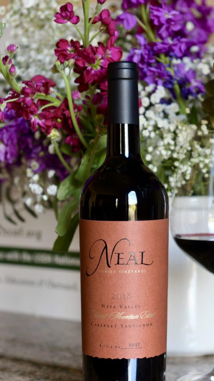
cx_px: 143
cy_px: 199
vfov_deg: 24.5
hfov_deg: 13.9
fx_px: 878
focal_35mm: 87
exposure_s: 1/30
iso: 500
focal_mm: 70
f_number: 5.6
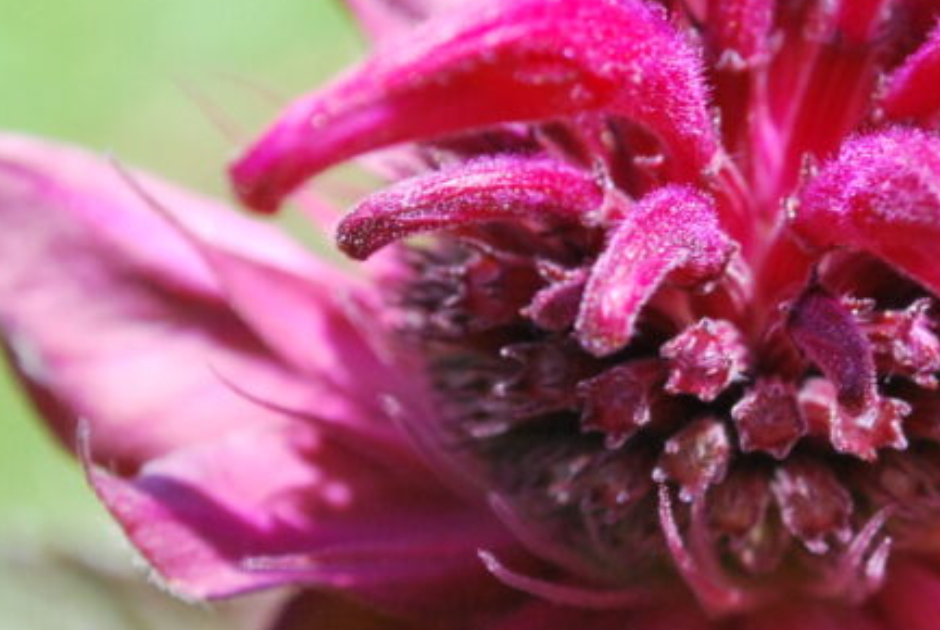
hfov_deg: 10.5
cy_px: 314
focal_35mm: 195
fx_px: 5103
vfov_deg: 7.1
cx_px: 755
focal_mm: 55
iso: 800
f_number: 10
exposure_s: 1/400
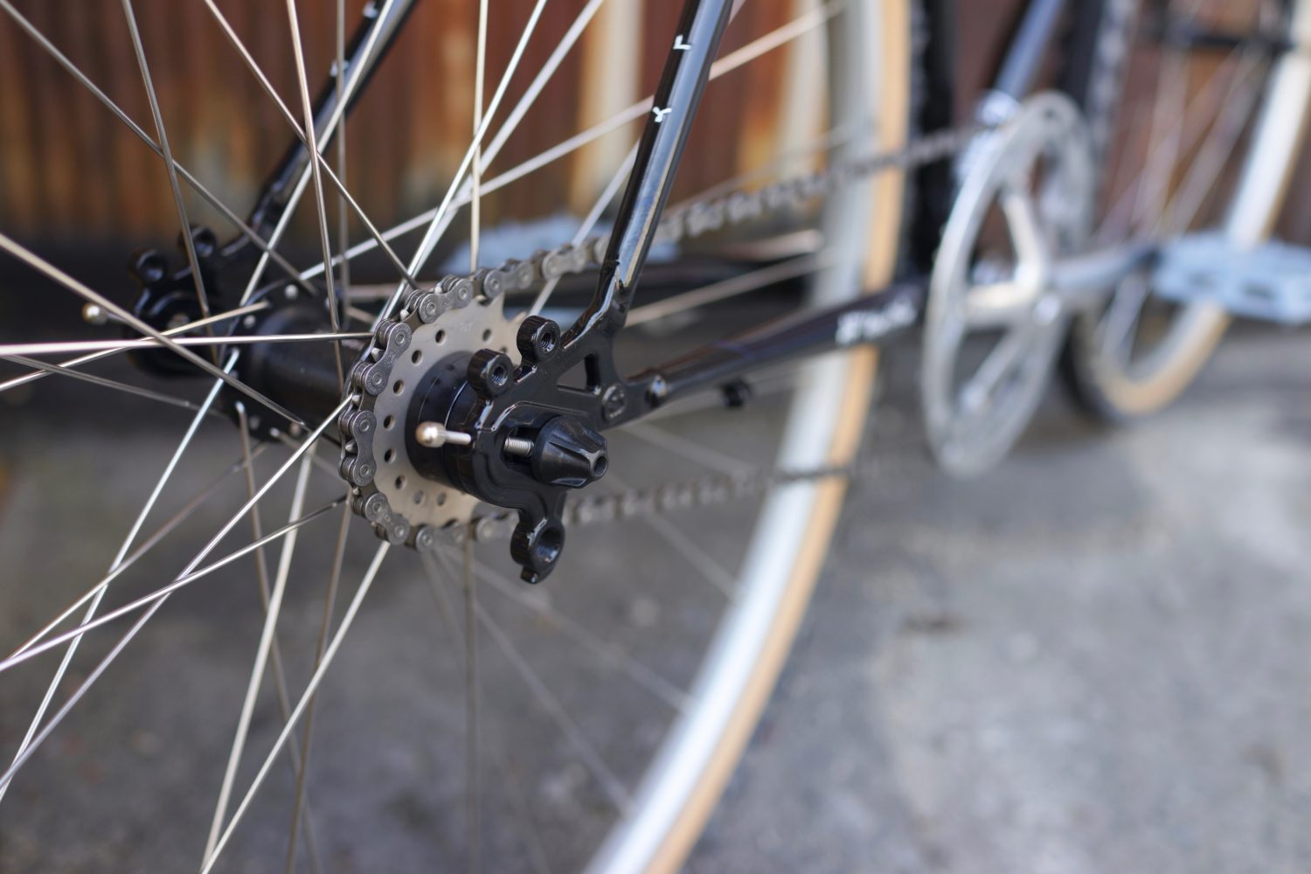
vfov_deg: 37.9
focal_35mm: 35
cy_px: 437
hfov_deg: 54.4
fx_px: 1274
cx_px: 656
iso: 100
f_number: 2.8
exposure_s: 1/160
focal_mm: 35
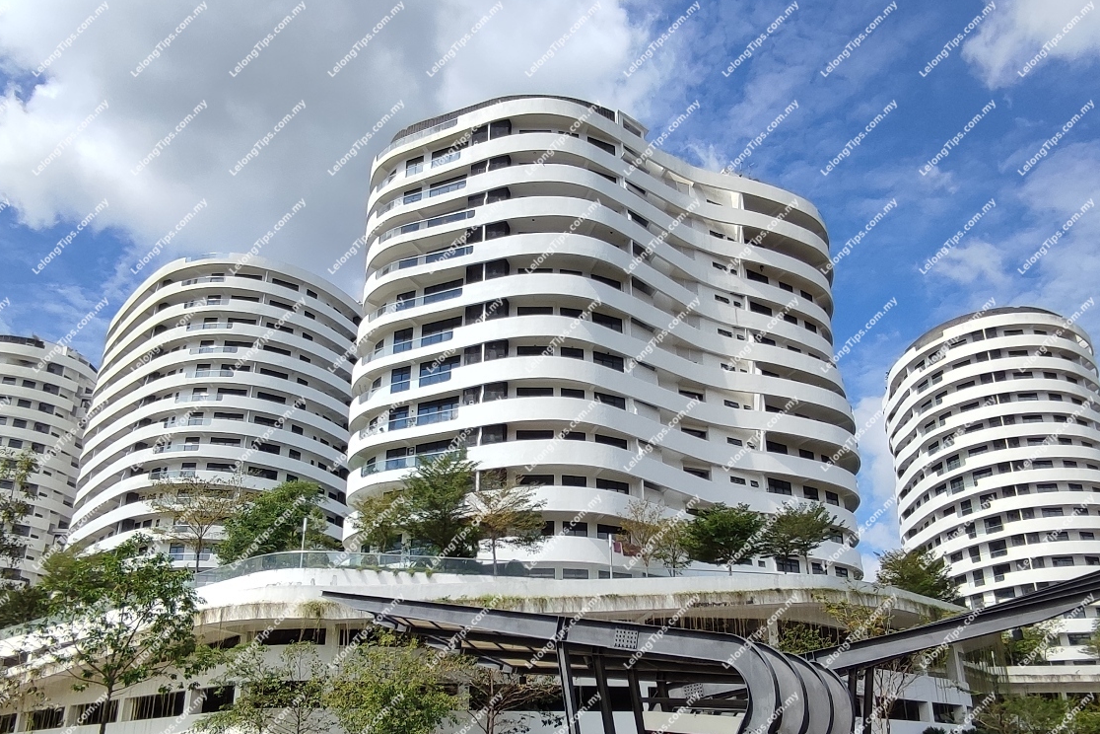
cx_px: 550
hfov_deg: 86.9
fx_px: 581
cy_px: 461
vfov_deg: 63.6
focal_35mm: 19
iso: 50
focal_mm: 1.65
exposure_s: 1/1600
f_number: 2.2
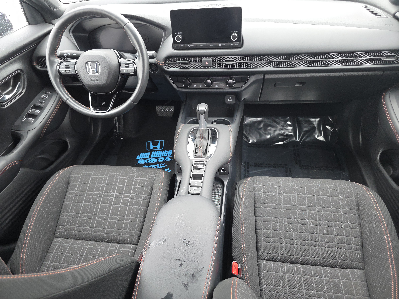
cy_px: 150
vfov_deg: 58.9
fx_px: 265
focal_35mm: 23
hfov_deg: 73.9
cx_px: 200
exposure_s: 1/180
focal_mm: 6.3
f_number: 1.7
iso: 250
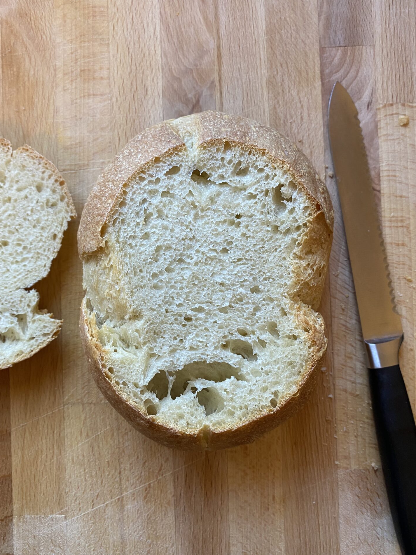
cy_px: 277
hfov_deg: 49.7
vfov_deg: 63.5
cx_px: 207
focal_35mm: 28
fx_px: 449
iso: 125
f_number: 1.8
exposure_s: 1/60
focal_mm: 4.25
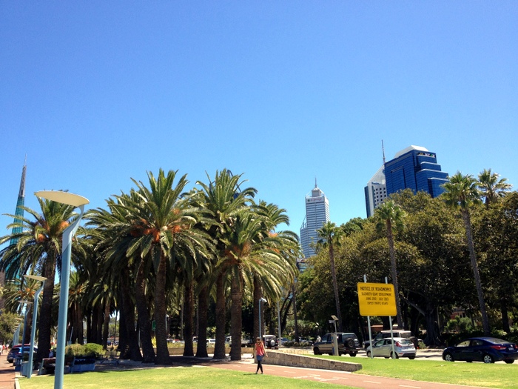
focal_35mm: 35
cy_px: 194
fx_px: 524
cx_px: 259
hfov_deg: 52.6
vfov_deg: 40.7
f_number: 2.4
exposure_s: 1/905
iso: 50
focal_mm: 4.28
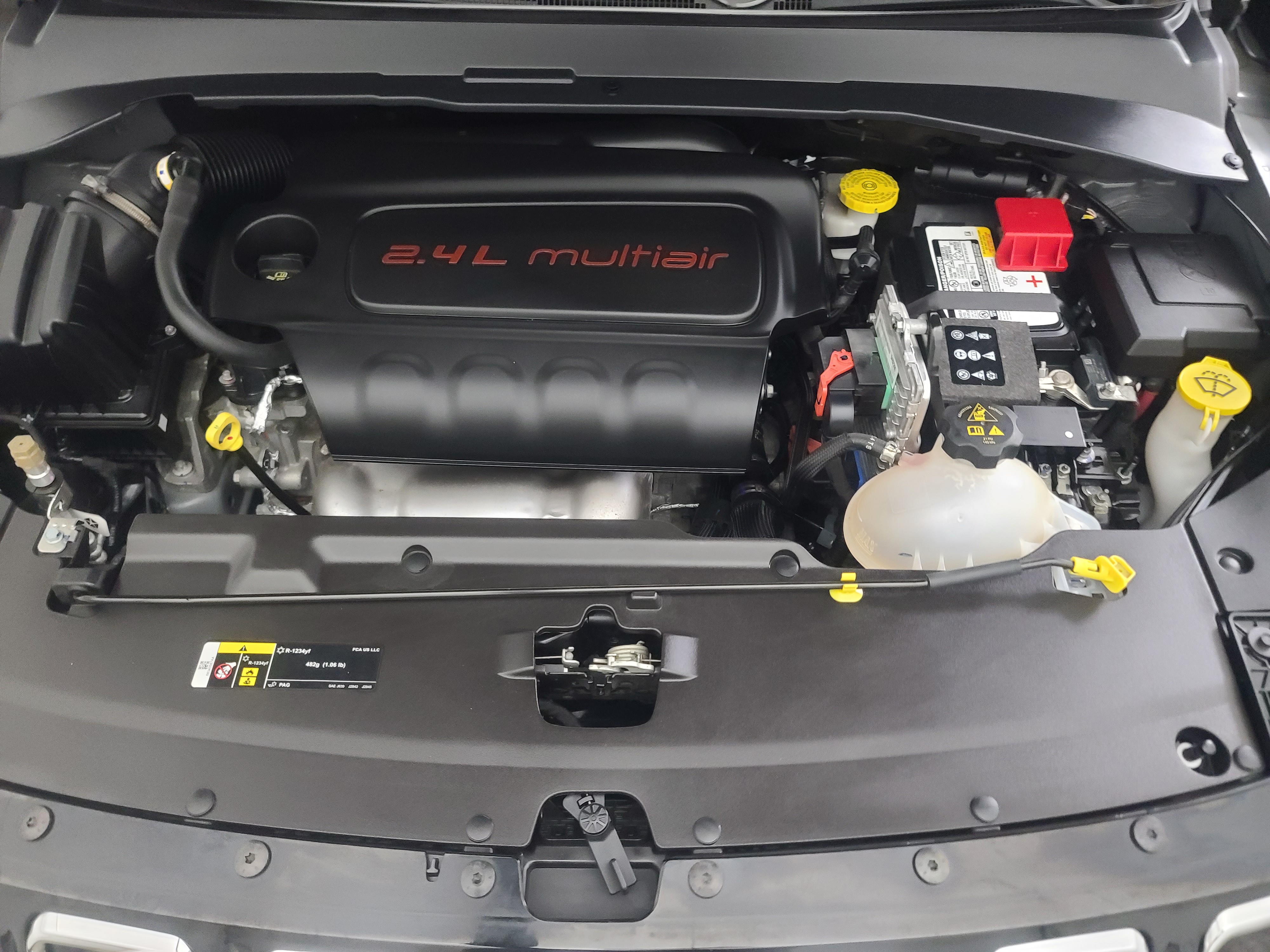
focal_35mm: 25
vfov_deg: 54.9
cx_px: 635
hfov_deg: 69.4
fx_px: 917
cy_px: 476
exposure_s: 1/24
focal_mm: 7
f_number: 1.8
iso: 640
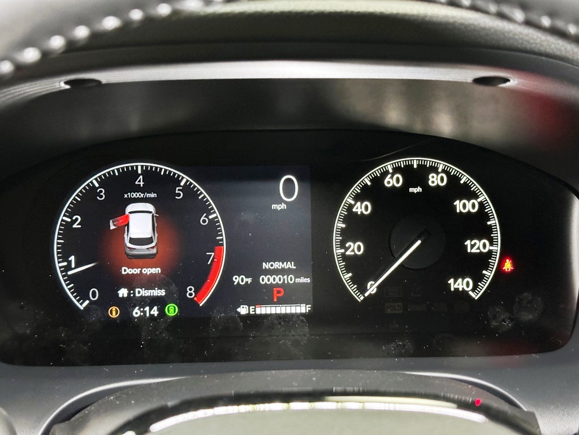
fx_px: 803
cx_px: 290
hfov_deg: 39.7
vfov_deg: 30.3
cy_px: 218
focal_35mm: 48
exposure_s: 1/30
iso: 640
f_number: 1.78
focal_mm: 6.86
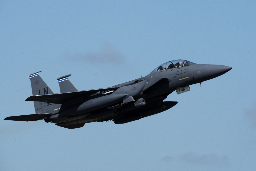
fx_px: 4268
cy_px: 86
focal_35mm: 600
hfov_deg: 3.4
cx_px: 128
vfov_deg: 2.3
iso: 100
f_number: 13
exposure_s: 1/250
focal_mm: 600
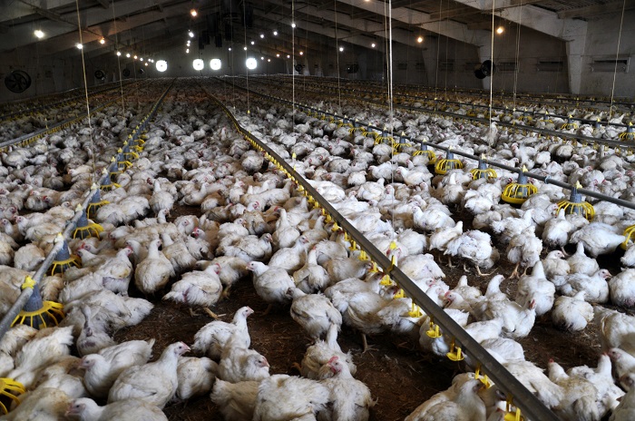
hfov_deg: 59.6
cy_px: 210
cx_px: 318
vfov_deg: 41.6
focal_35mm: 32
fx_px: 555
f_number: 3.8
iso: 250
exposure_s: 1/40
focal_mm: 21
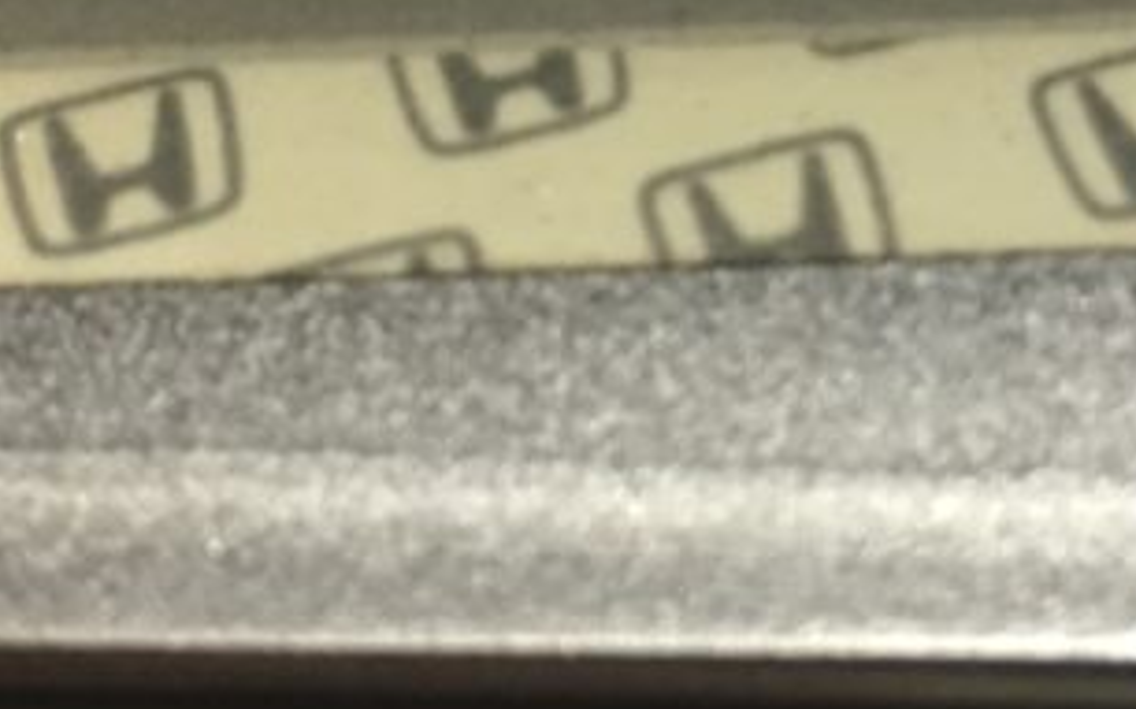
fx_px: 3188
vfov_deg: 12.6
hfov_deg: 20.1
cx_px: 768
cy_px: 52
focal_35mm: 103
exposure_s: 1/15
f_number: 2.2
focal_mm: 4.15
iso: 100
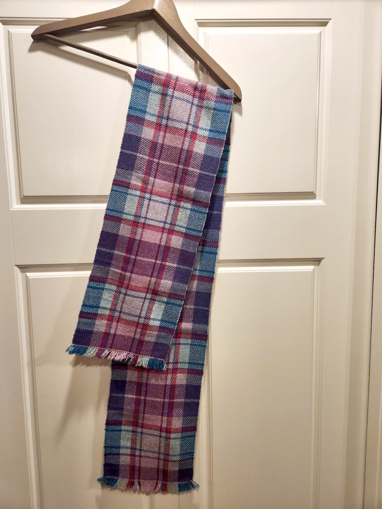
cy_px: 254
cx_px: 191
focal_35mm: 23
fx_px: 338
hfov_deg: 58.9
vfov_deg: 73.9
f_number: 1.8
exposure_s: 1/120
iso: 200
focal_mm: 5.4
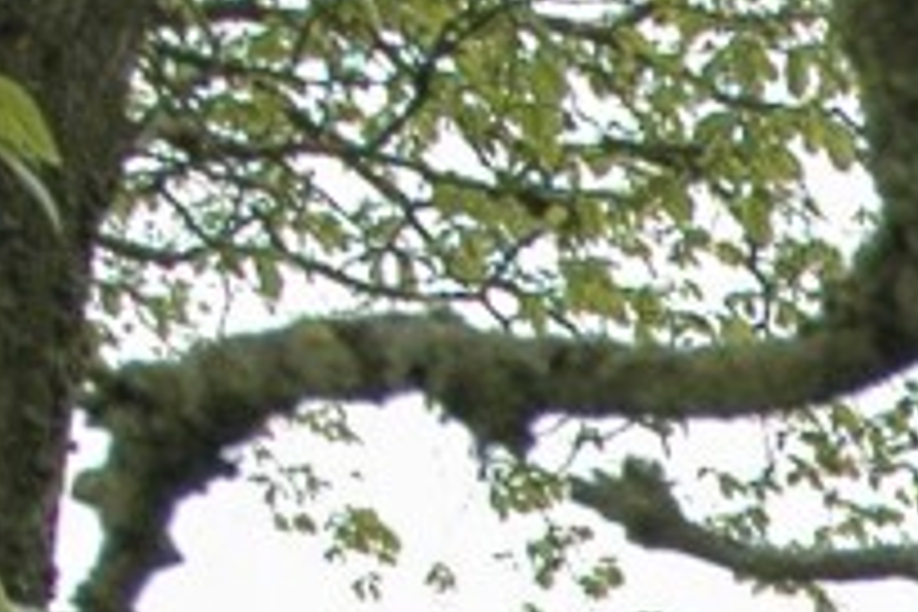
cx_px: 2894
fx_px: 6706
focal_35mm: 263
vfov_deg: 4.8
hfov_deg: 6.9
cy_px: 2223
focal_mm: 22
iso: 200
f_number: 7.1
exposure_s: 1/200
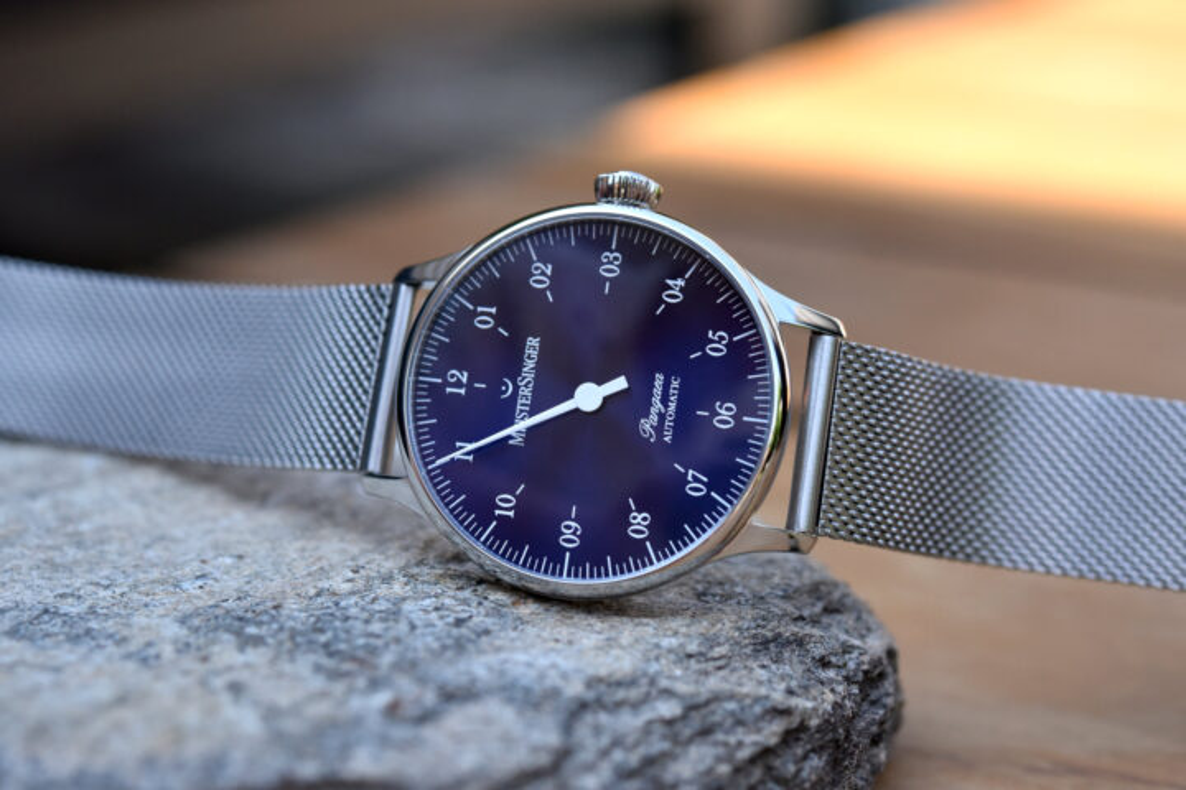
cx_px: 593
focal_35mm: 60
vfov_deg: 22.6
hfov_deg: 33.4
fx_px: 1977
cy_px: 395
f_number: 5.6
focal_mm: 60
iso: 2000
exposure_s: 1/2500
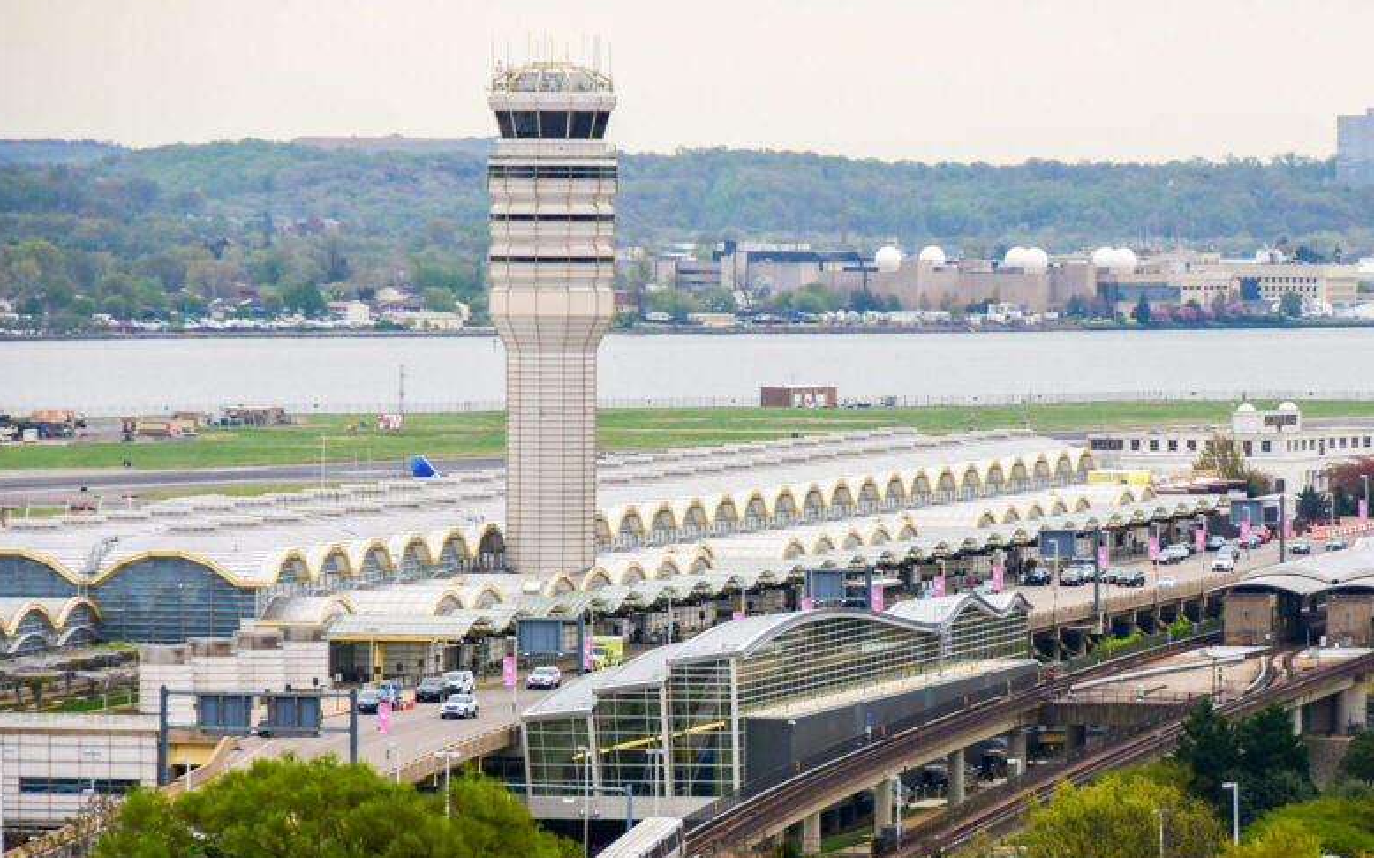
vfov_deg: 5.0
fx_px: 9809
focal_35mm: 262
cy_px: 576
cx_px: 867
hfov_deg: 8.0
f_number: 5.6
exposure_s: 1/500
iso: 320
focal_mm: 130
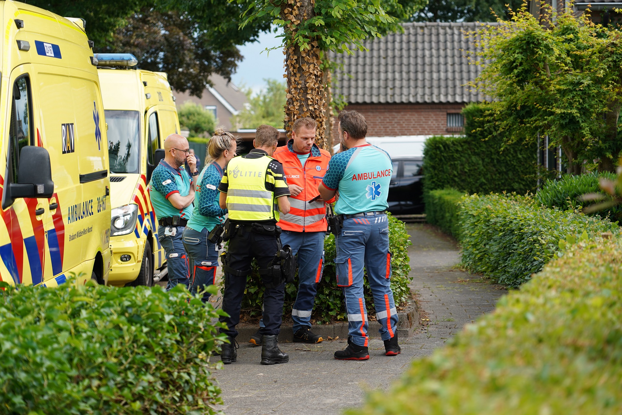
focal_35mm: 105
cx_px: 311
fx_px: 1814
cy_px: 208
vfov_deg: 13.0
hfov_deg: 19.5
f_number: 4
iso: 100
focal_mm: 105
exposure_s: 1/160
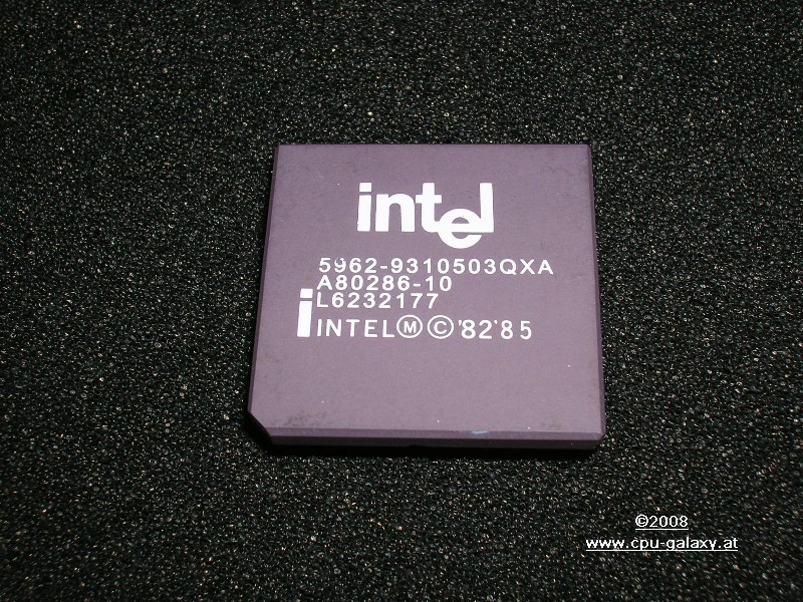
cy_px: 301
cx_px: 402
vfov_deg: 29.1
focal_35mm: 50
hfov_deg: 38.2
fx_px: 1160
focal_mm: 8.4
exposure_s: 1/60.1
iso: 50
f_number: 5.6
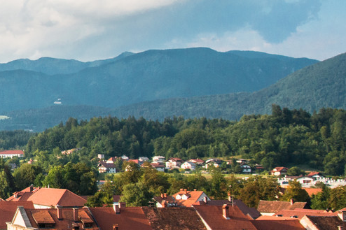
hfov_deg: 21.6
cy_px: 63
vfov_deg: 17.6
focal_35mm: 77
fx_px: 740
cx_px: -188
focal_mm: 19
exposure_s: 1/2000
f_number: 6.3
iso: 400
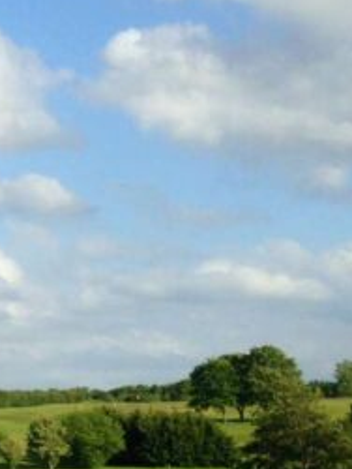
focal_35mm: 135
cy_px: 400
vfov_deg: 14.5
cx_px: -449
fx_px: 1827
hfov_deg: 9.9
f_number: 2.4
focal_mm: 4.12
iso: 50
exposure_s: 1/1550
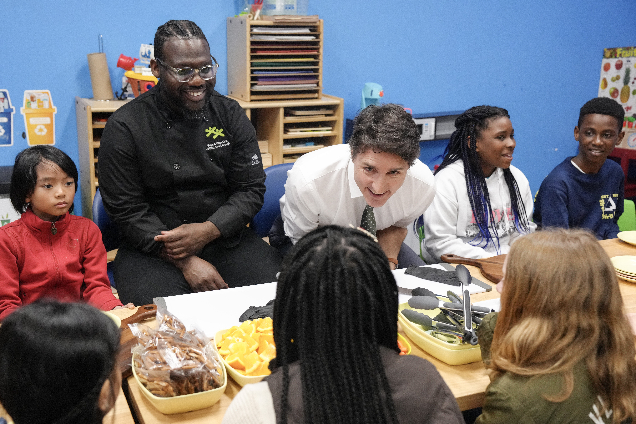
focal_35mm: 42
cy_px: 212
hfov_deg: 46.4
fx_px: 742
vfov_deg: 31.9
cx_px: 318
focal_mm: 42
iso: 4000
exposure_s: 1/250
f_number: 4
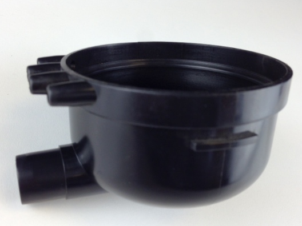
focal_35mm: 40
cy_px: 127
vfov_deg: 35.9
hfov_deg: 46.8
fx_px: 349
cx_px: 146
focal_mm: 4.13
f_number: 2.4
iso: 80
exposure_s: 1/120
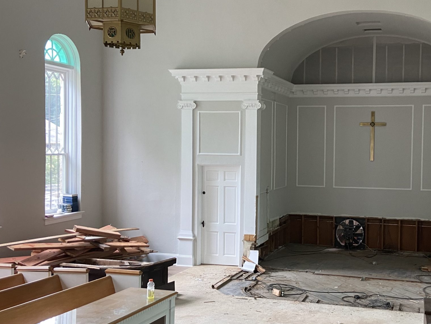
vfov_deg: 32.9
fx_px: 548
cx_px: 291
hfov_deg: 42.3
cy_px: 176
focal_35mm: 44
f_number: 1.8
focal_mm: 4.25
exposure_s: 1/86
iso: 125
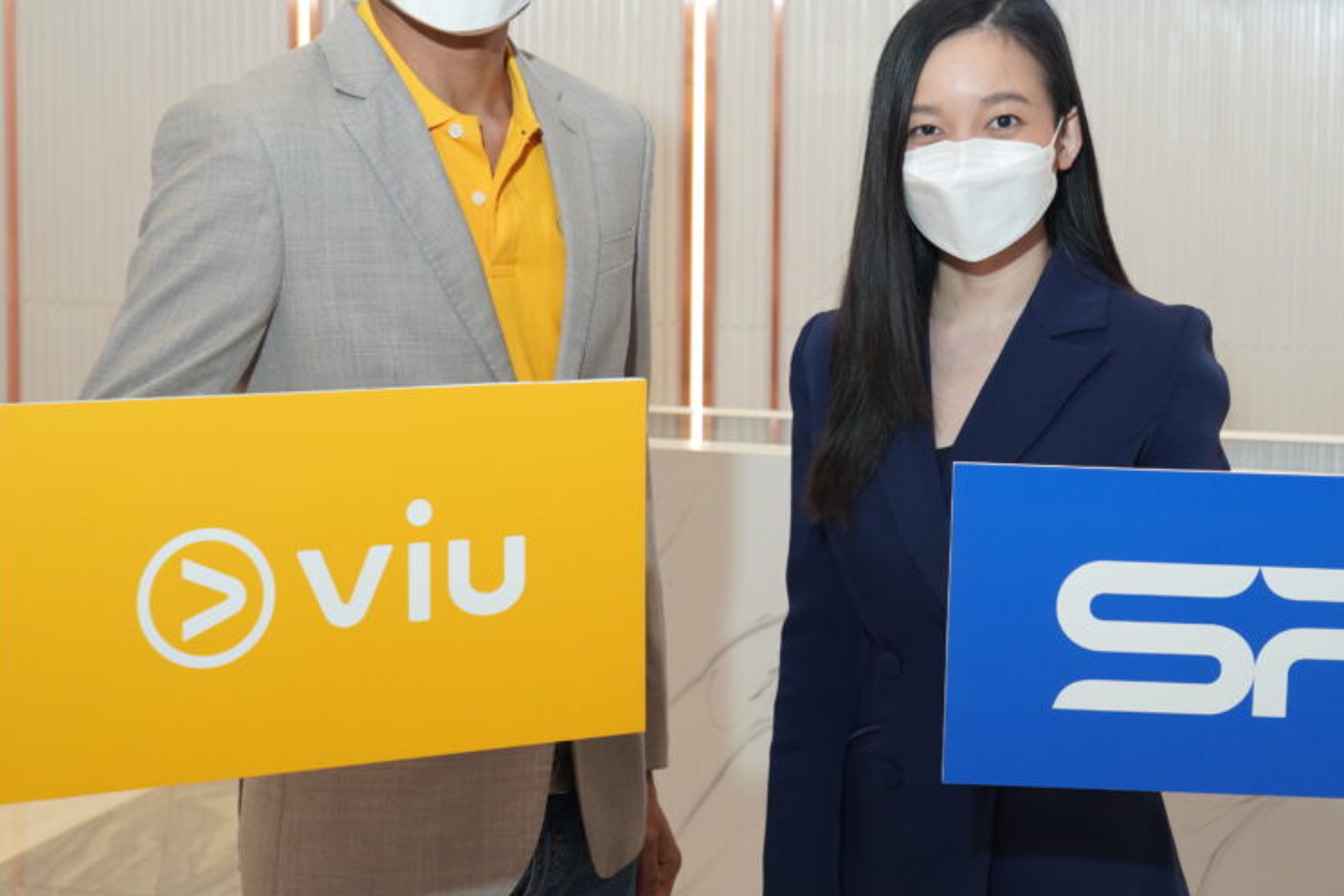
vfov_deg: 19.4
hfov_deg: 28.8
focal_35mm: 70
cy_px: 295
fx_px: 2613
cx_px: 823
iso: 2000
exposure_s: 1/60
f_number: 7.1
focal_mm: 51
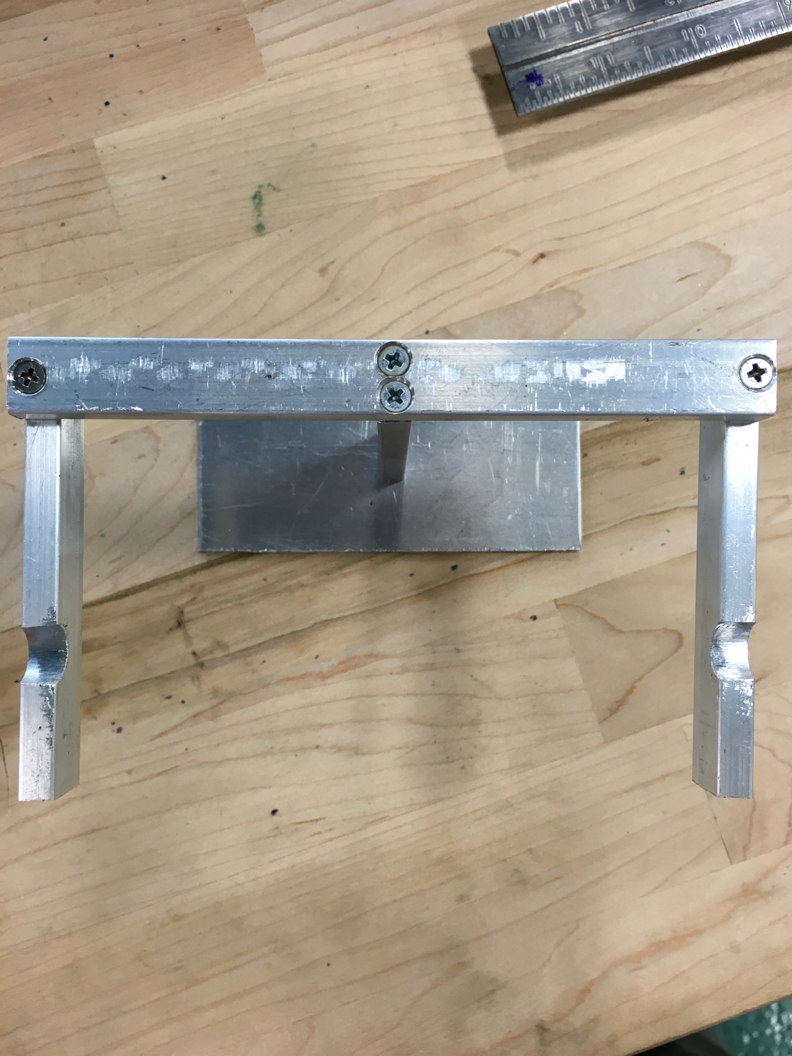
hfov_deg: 48.2
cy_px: 528
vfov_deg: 61.7
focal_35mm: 29
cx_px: 396
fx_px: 885
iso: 50
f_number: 2.2
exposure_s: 1/30
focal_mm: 4.15
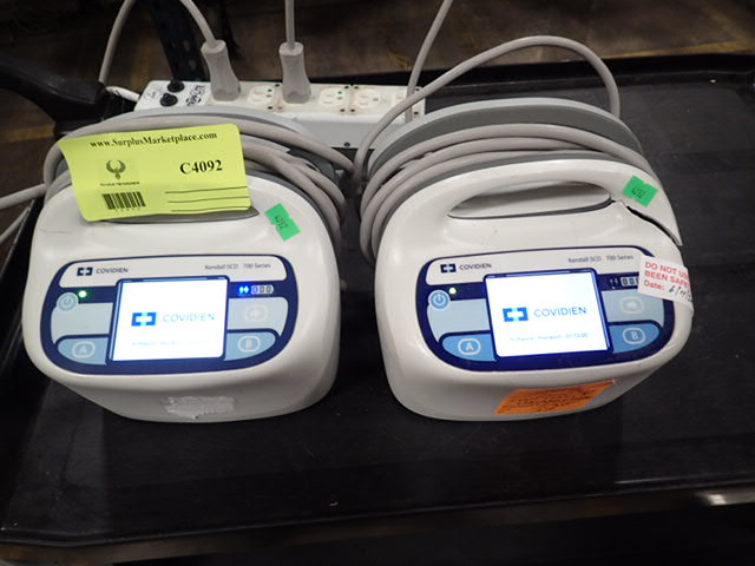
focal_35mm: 25
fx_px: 545
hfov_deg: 69.4
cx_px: 378
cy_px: 283
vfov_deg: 54.9
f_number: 2
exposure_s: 1/30
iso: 250
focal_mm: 4.5
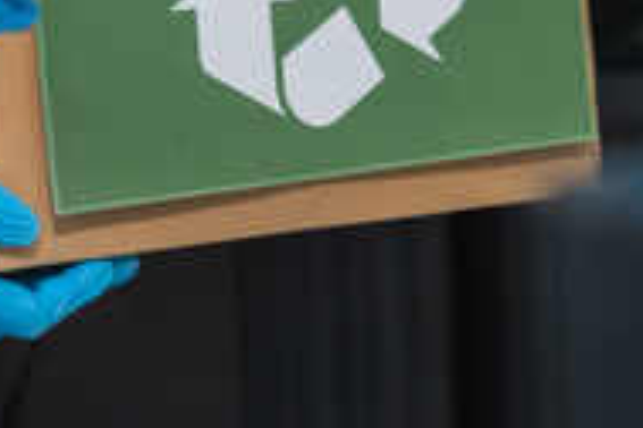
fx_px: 2786
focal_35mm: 156
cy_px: -42
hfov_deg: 13.1
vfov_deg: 8.7
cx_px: 435
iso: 500
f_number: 2.8
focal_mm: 50
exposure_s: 1/160
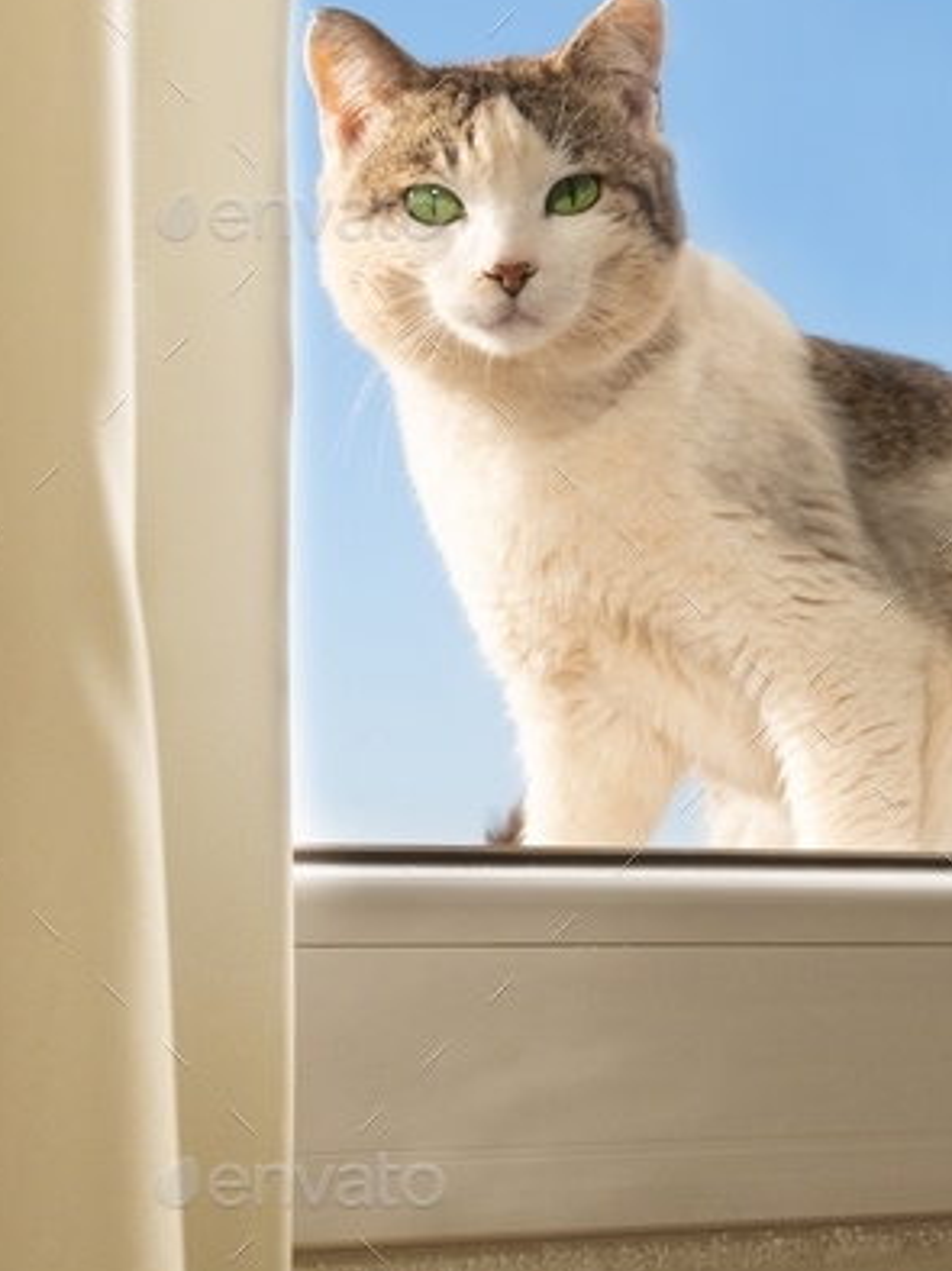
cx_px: 775
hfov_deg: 13.6
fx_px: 3965
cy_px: 192
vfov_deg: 18.0
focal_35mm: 108
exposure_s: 1/250
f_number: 7.1
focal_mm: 33
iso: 160
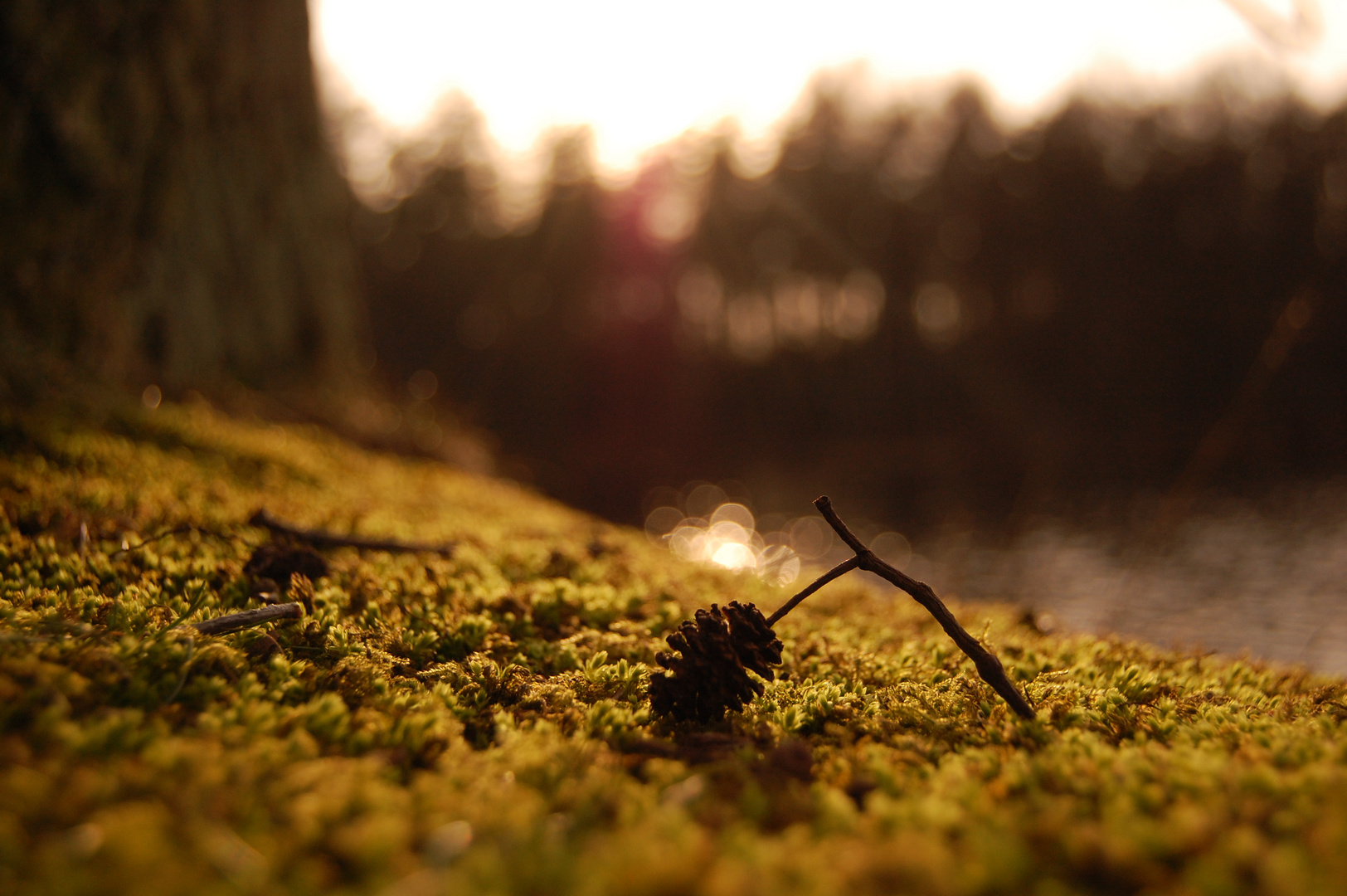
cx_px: 674
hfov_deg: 42.4
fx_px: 1738
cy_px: 448
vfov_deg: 28.9
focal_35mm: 46
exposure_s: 1/1250
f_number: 4.5
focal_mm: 31
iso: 320
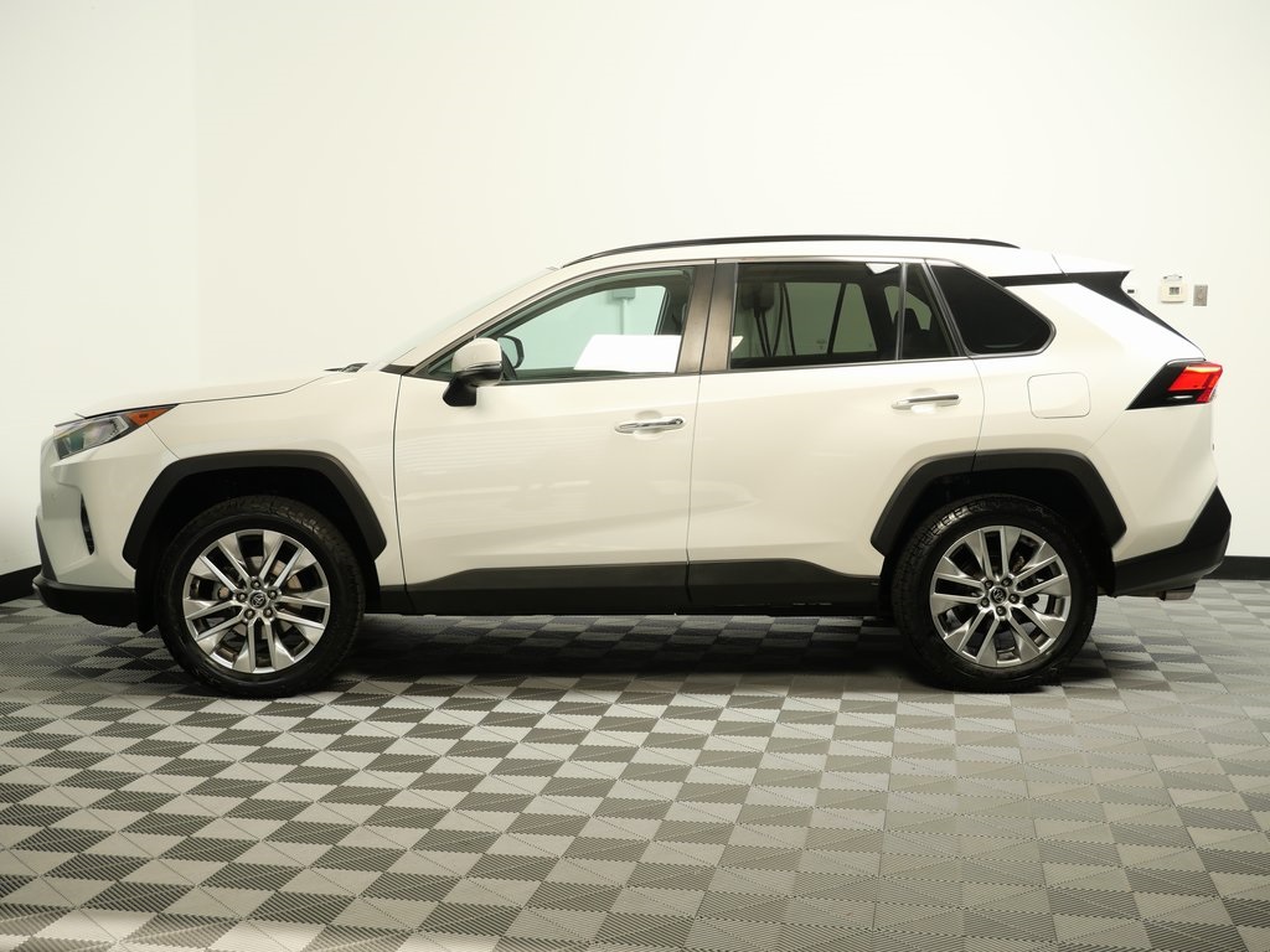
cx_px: 635
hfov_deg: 42.9
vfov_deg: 32.9
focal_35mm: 44
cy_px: 476
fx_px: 1614
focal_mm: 22
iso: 250
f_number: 5.6
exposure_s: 1/200
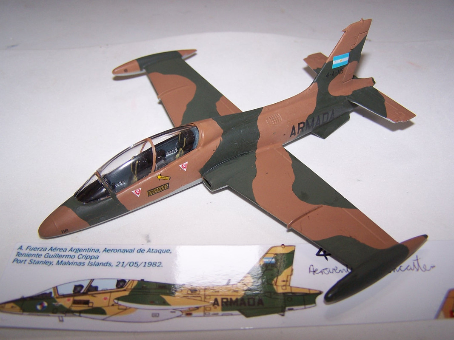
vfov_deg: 37.7
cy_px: 170
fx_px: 498
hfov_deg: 49.0
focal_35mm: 38
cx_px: 227
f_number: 2.8
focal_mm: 6.3
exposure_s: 1/60
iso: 80
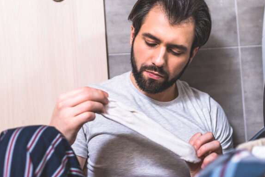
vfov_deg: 24.6
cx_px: 186
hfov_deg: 35.7
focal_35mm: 55
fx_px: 405
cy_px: 70
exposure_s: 1/200
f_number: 2.2
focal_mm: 35
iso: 100
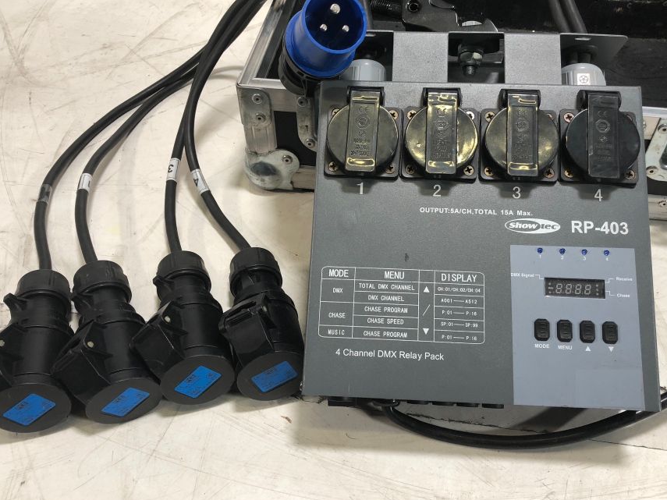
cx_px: 355
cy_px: 219
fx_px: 636
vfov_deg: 42.9
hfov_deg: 55.3
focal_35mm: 33
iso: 32
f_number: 1.8
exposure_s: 1/30
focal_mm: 3.99
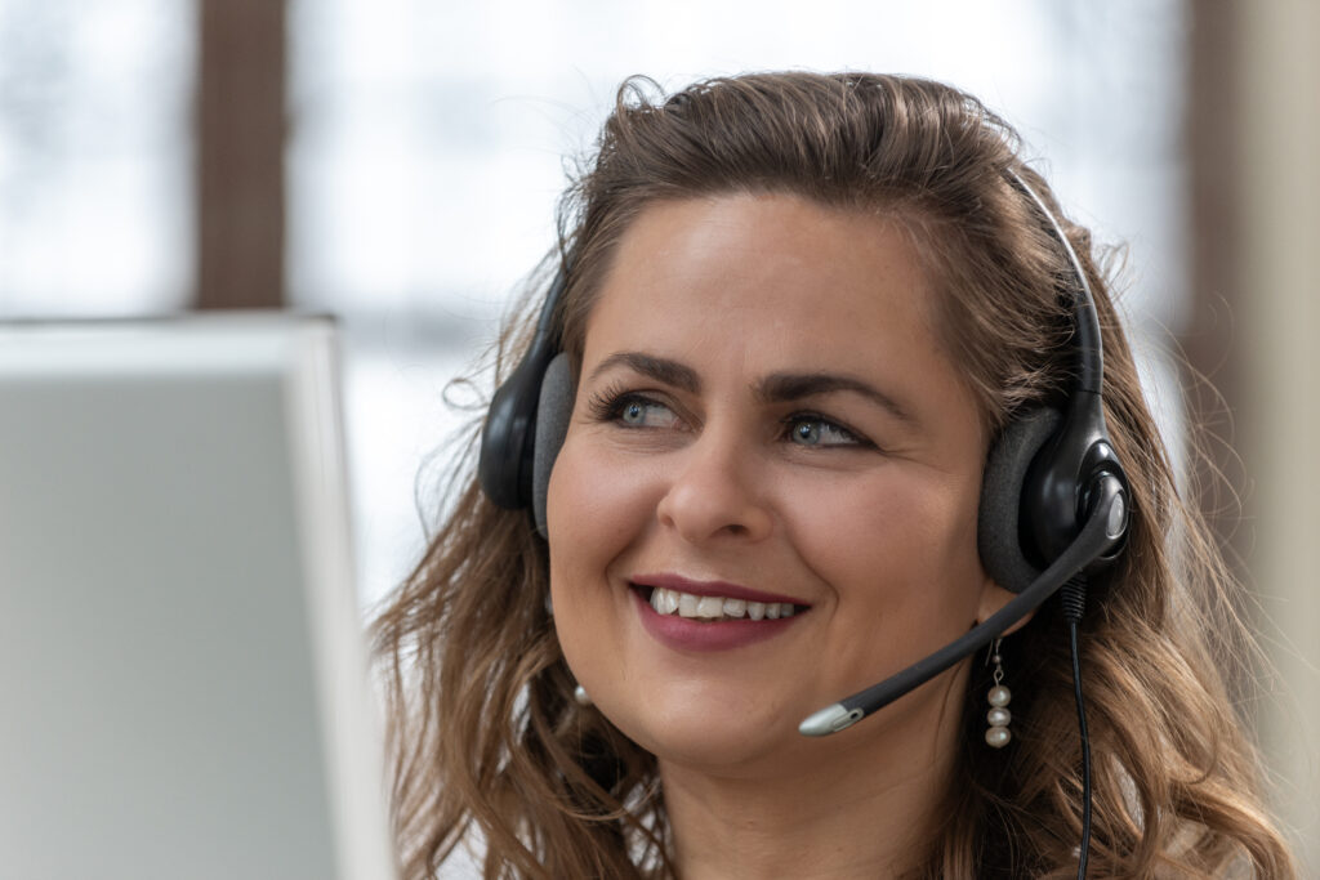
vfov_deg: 6.9
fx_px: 7334
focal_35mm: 200
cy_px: 440
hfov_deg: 10.3
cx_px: 660
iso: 500
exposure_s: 1/40
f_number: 4.5
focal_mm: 200
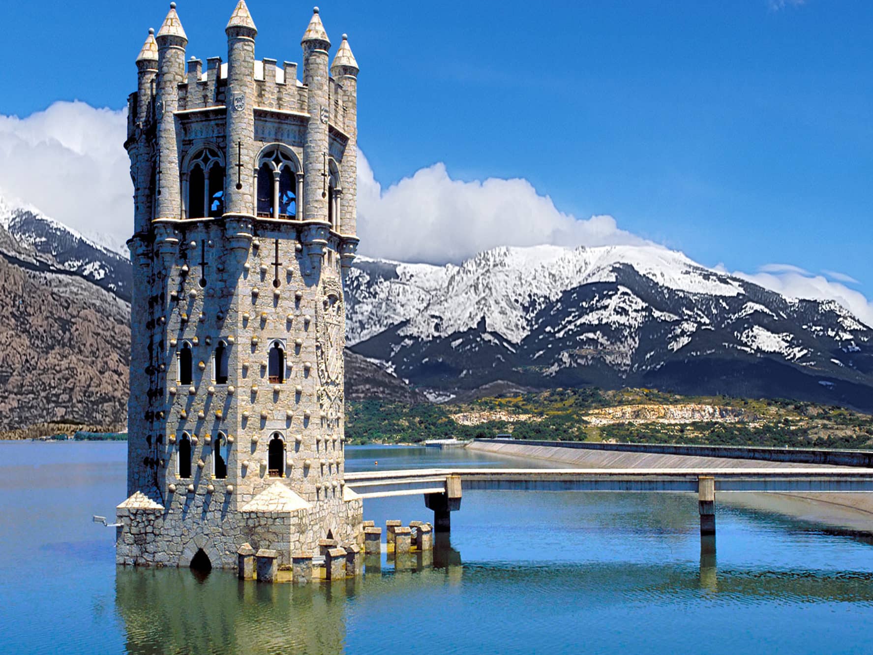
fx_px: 757
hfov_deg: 59.9
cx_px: 456
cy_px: 307
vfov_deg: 46.8
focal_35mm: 30
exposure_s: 1/1658
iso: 100
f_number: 1.8
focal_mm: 4.7
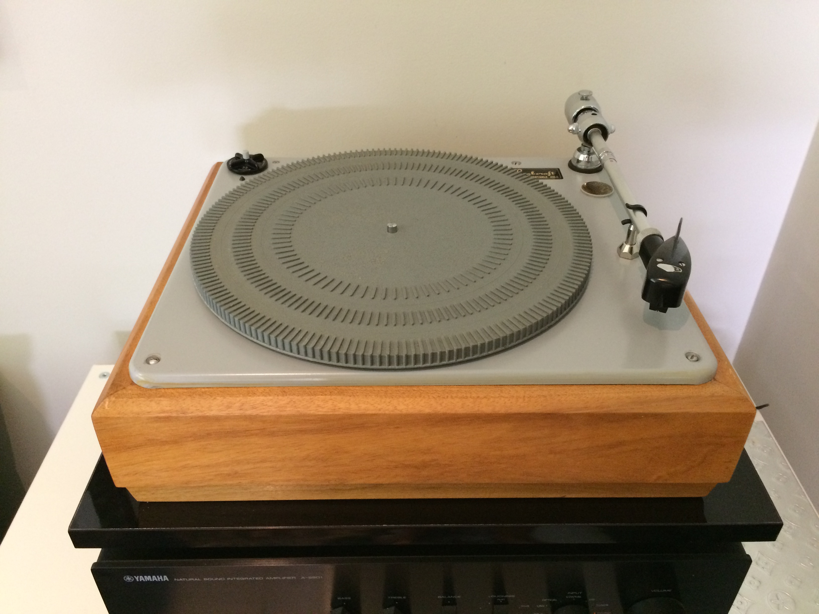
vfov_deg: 48.2
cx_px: 410
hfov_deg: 61.7
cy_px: 307
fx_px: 686
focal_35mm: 29
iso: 320
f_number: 2.2
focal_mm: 4.15
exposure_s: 1/33
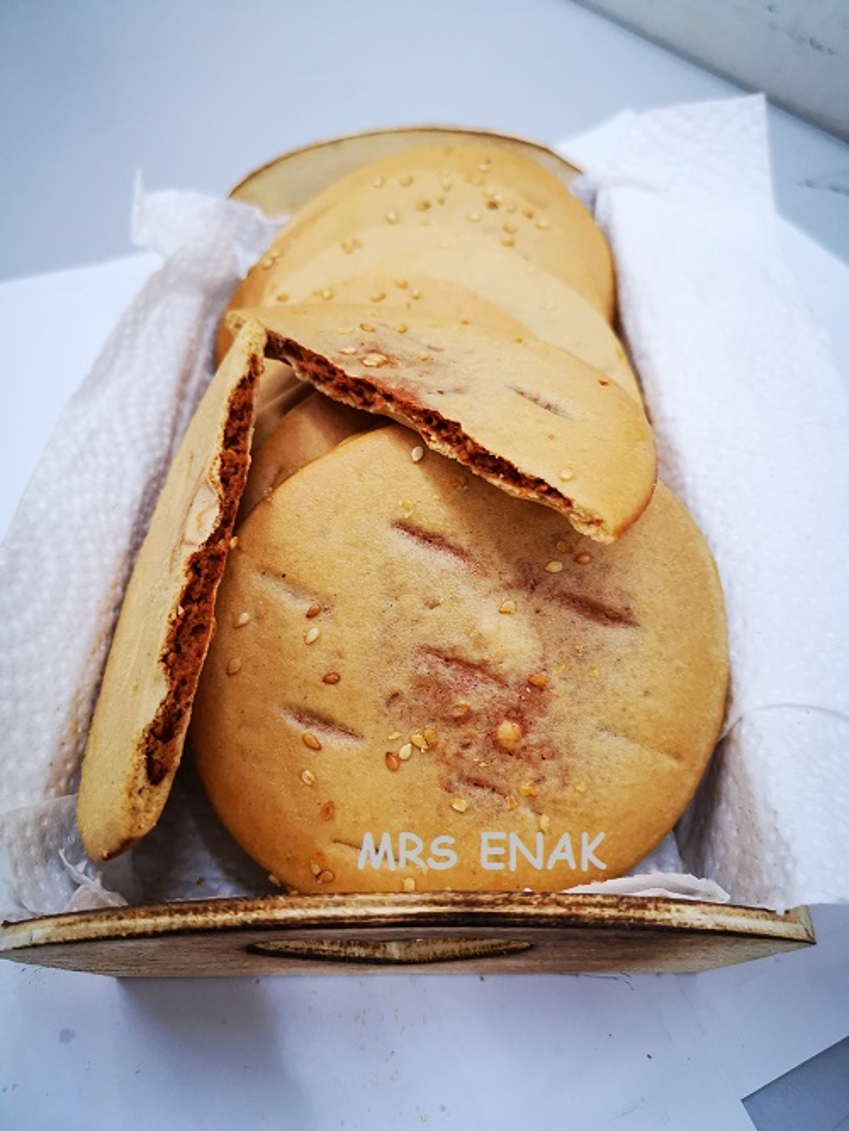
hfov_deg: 51.4
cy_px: 566
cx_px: 424
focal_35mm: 27
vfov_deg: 65.3
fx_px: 882
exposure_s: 1/50
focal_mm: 4.75
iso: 250
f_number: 1.8
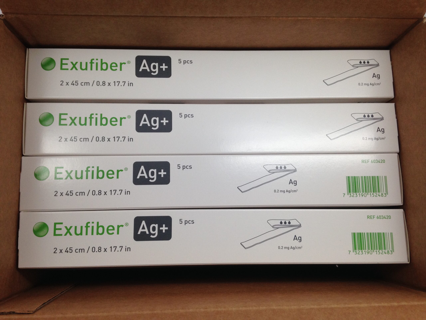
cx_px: 213
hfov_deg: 55.4
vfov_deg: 42.9
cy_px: 160
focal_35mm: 33
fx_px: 406
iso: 80
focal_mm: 4.12
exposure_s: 1/120
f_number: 2.4
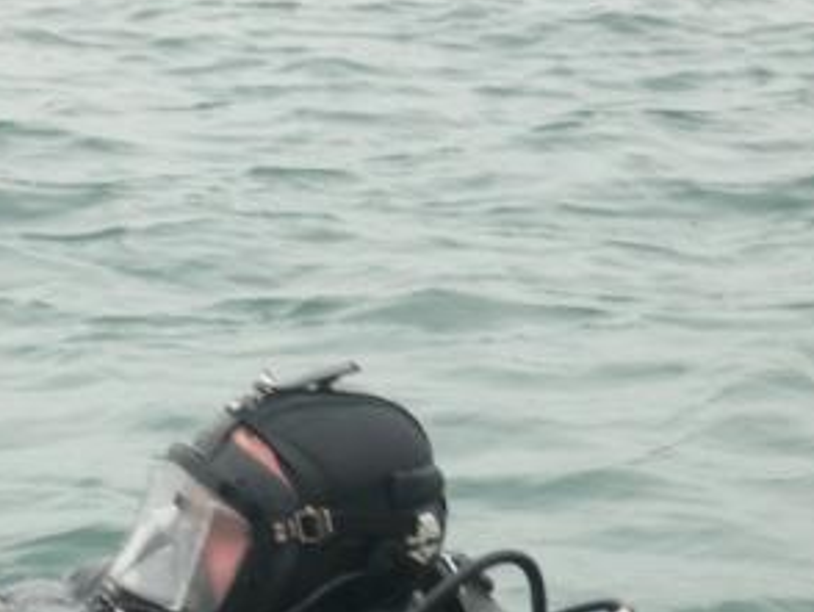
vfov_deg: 9.3
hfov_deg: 12.3
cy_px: 421
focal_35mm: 160
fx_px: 3765
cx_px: 368
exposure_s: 1/100
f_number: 5
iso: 100
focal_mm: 17.4
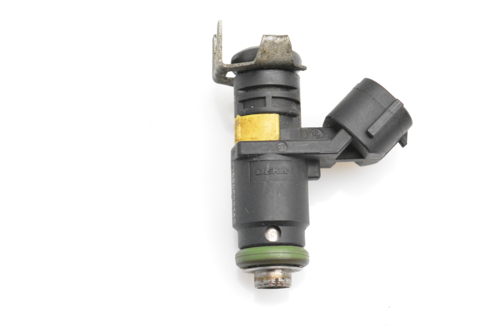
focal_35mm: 82
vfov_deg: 16.5
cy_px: 166
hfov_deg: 24.6
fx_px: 1139
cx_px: 248
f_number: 10
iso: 6400
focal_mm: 55
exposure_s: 1/400
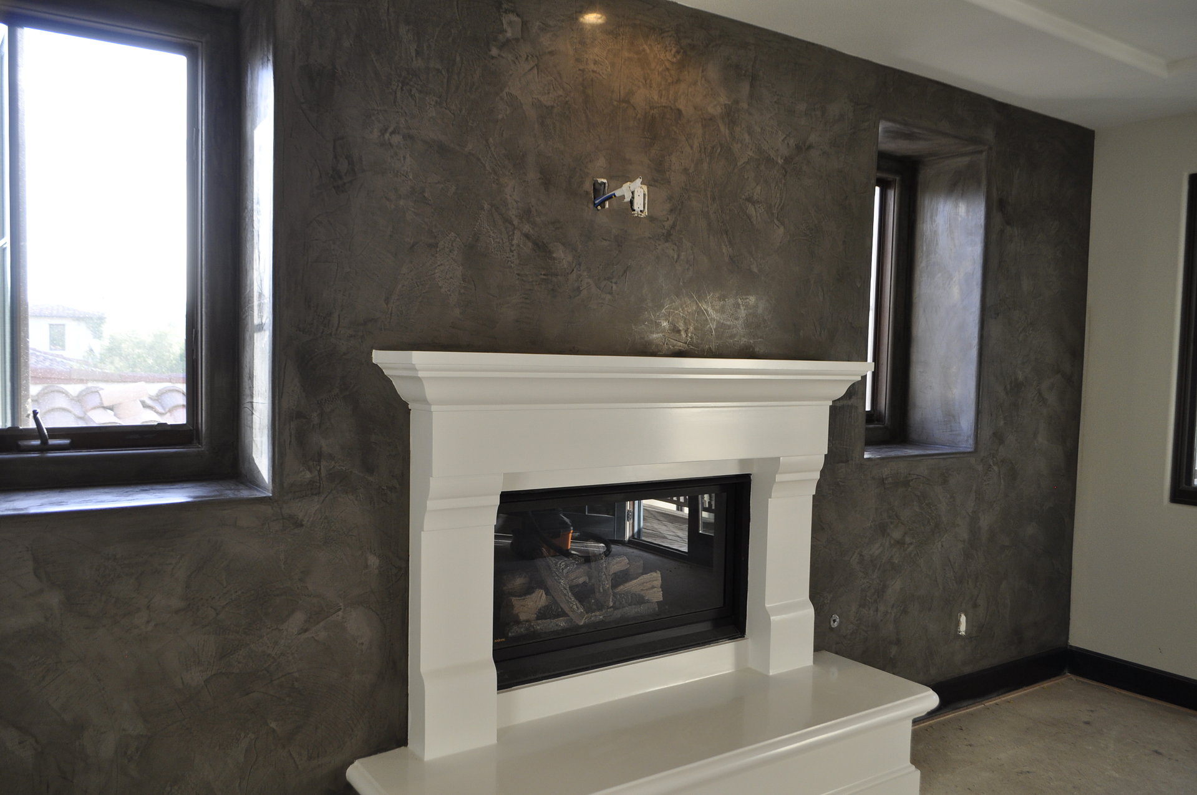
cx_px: 598
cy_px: 398
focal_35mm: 27
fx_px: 897
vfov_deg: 47.8
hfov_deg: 67.4
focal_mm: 18
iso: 400
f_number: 4
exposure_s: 1/80
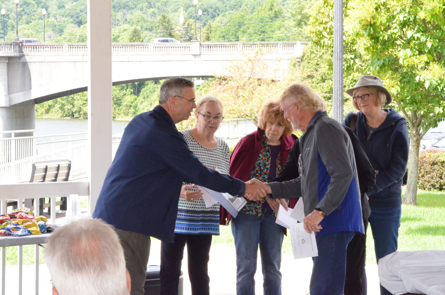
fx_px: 1443
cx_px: 222
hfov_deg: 17.5
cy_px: 148
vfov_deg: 11.7
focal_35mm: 117
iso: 5000
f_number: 25
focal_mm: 78
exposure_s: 1/250
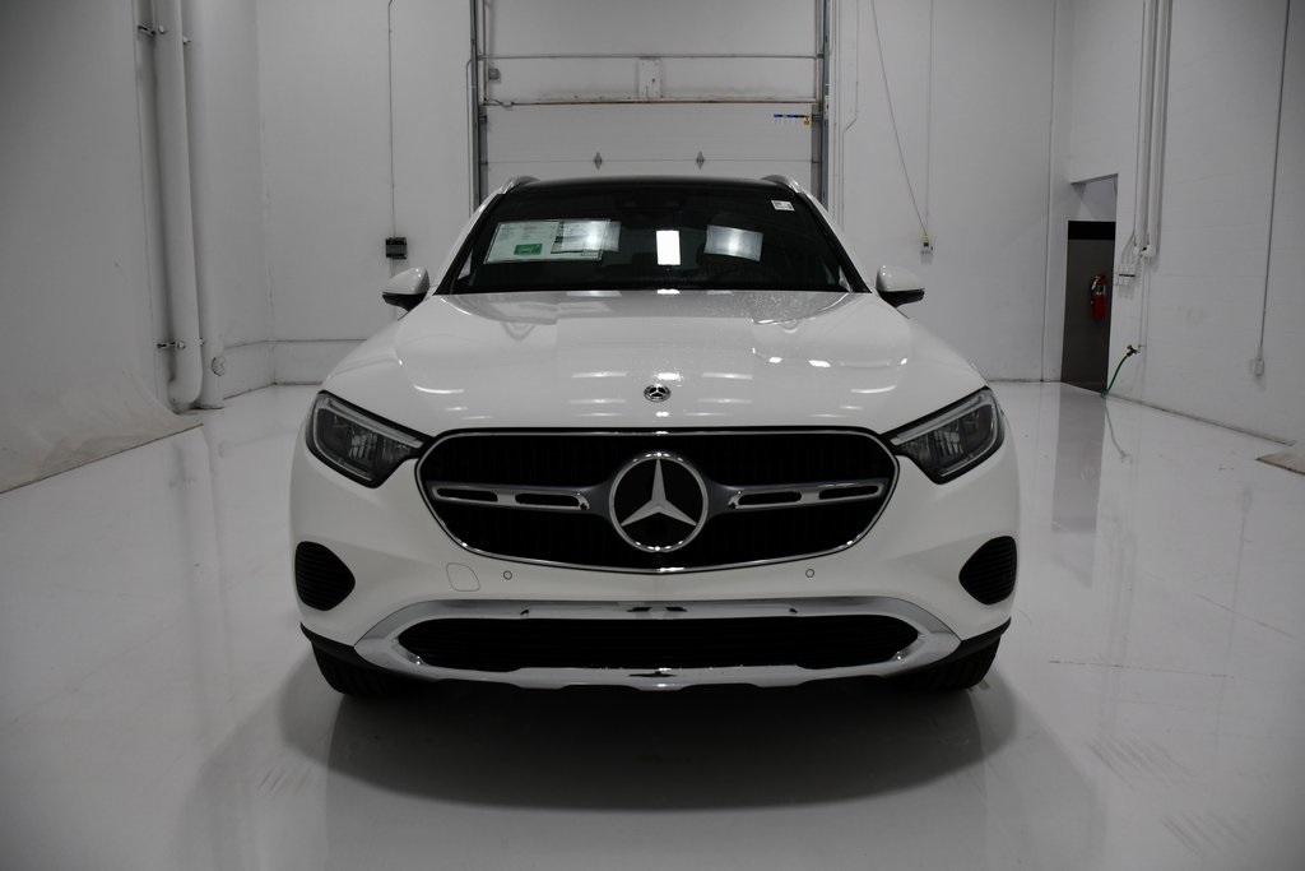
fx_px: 979
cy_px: 436
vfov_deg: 47.9
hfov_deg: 67.4
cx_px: 652
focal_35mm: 27
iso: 400
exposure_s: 1/250
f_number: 4
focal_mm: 18
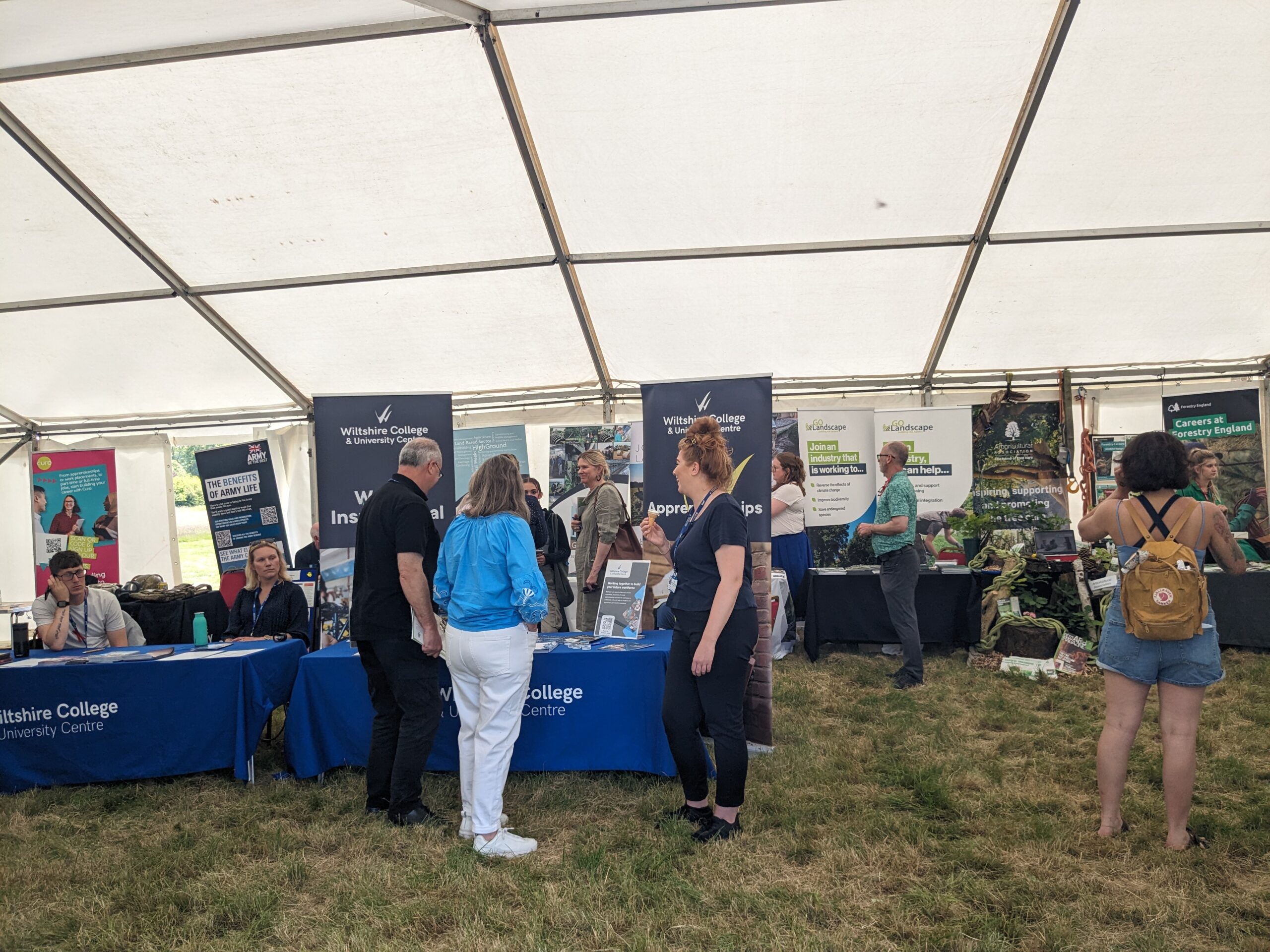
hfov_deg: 65.3
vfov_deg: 51.4
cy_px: 476
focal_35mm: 27
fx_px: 991
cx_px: 635
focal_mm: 4.38
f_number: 1.73
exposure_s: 1/433
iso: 86
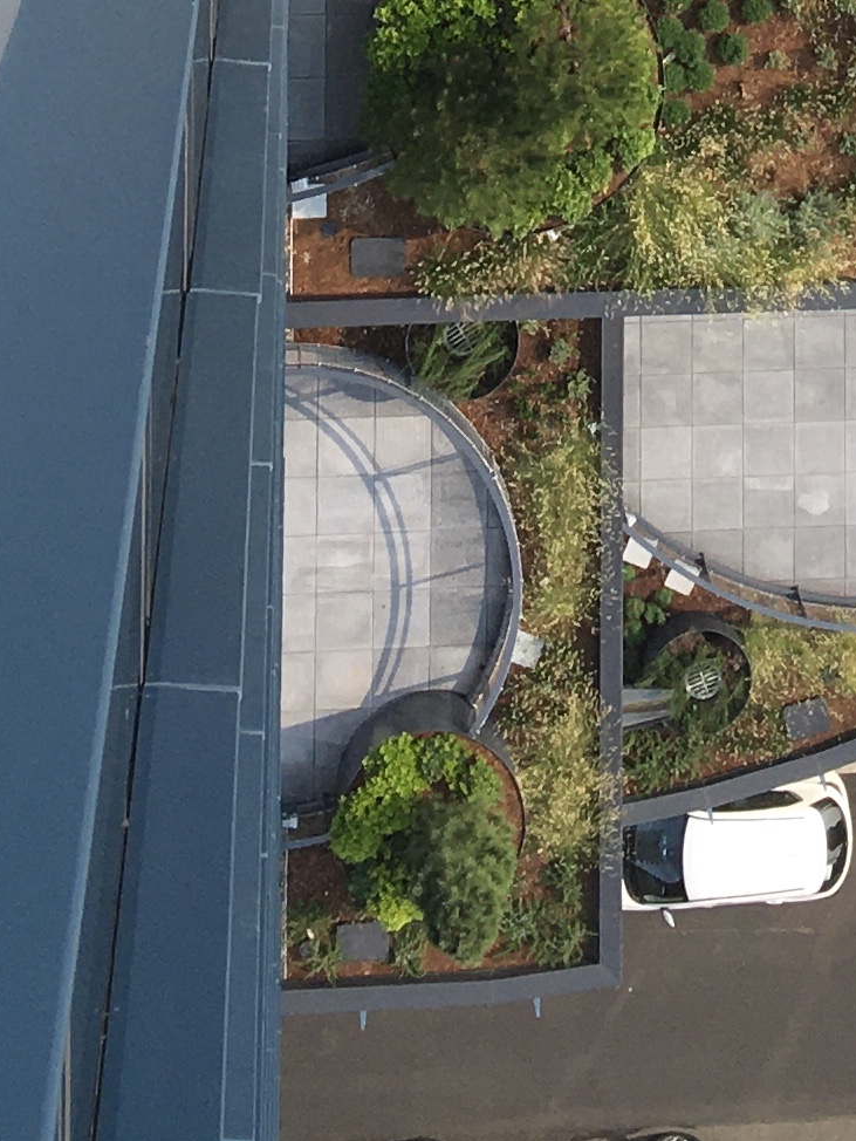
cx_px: 788
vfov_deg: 14.5
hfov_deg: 12.3
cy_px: -909
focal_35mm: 120
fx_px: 3955
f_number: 2.2
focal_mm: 4.15
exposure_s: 1/810
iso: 25
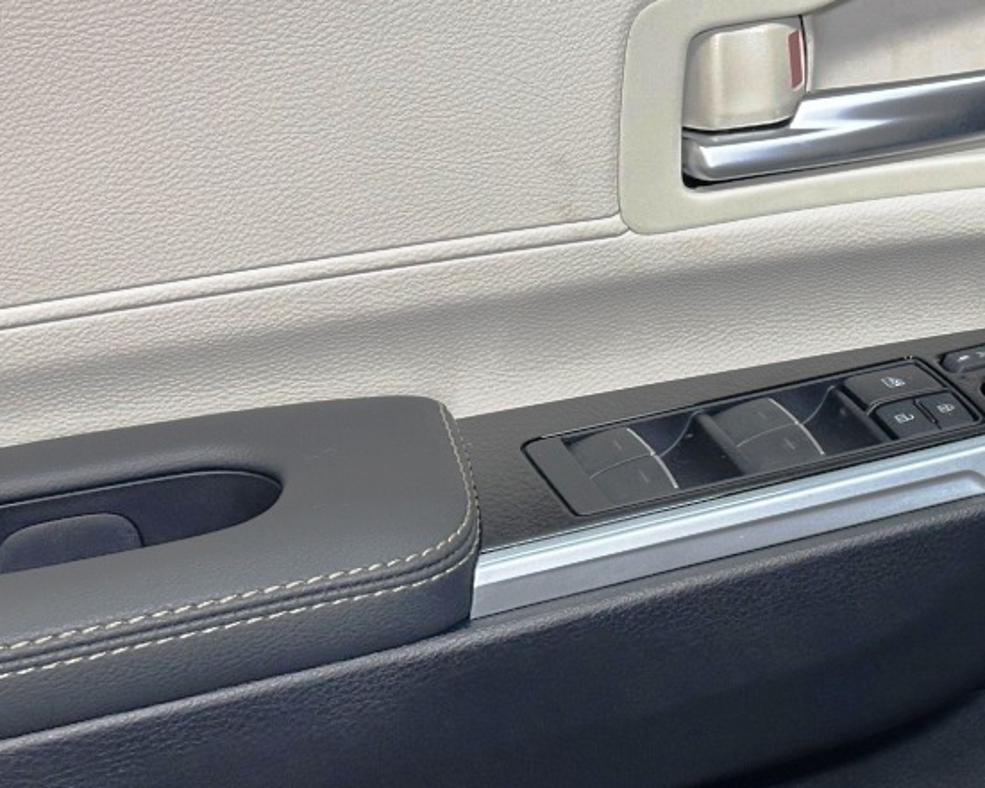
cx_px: 912
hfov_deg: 21.4
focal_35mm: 87
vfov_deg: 17.7
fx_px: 2537
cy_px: 388
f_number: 1.78
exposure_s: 1/60
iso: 250
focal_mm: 6.86
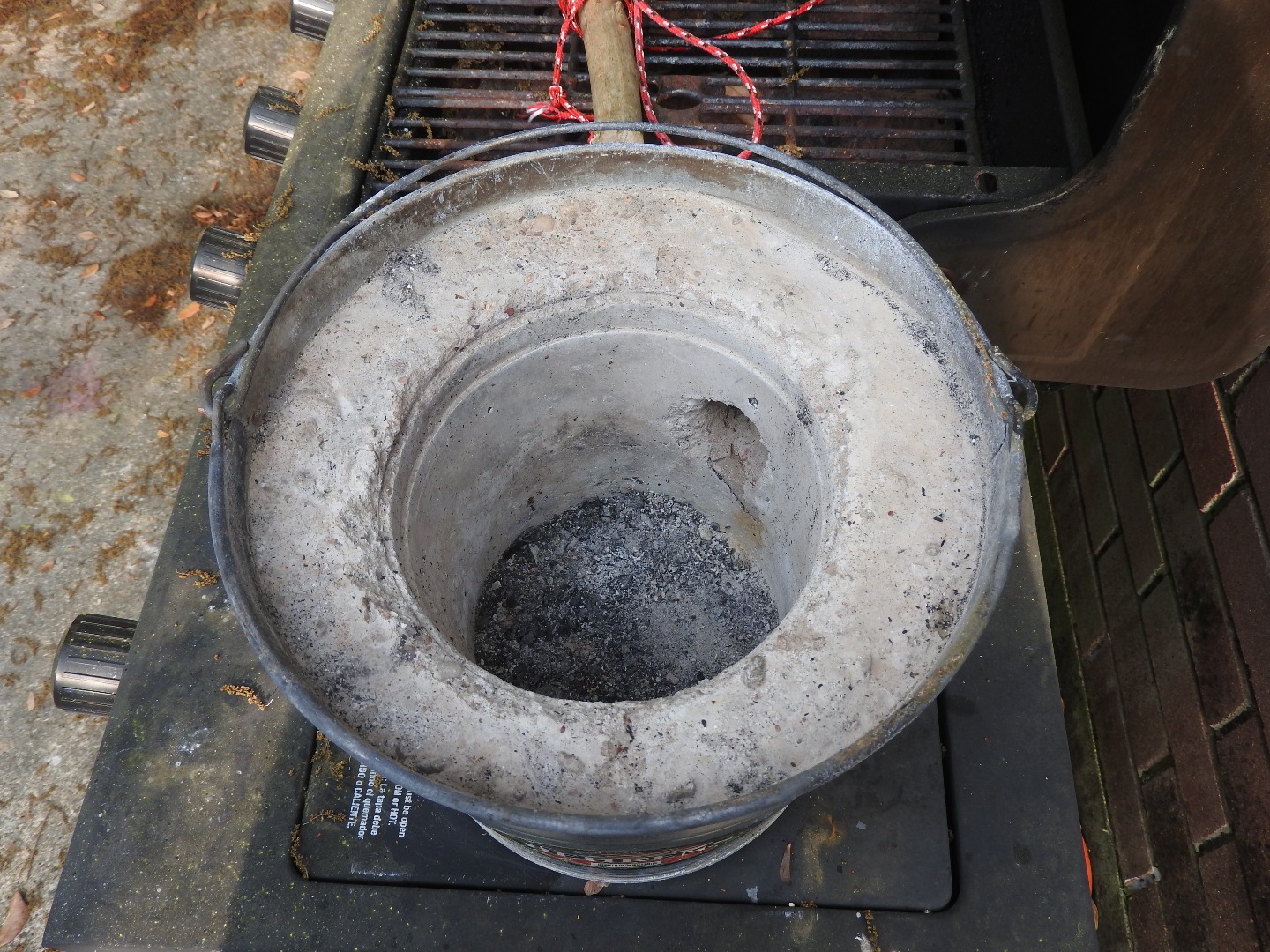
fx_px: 1101
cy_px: 476
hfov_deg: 60.0
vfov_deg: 46.8
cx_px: 635
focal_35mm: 30
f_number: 3.5
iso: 100
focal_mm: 5.4
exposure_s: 1/250
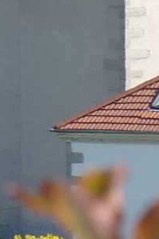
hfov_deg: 0.6
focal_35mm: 2226
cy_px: -33
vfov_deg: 0.9
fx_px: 14763
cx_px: 272
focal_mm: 56.7
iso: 80
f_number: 5
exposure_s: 1/250
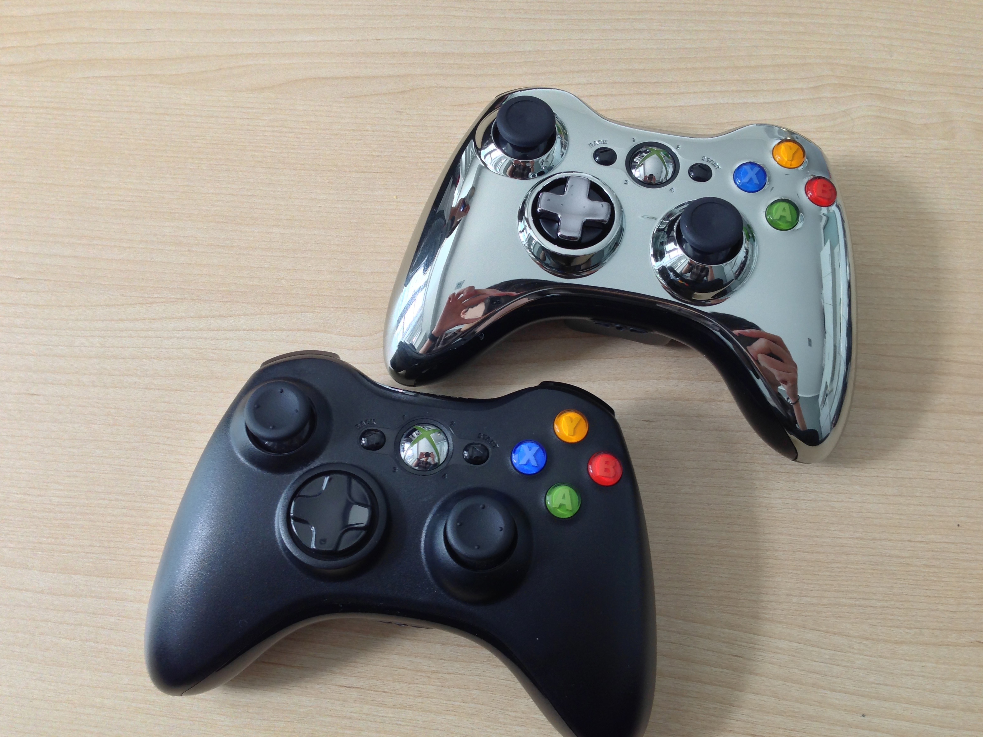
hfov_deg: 54.0
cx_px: 483
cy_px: 360
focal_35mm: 34
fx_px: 966
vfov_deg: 41.8
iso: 50
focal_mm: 4.13
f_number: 2.4
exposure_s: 1/20
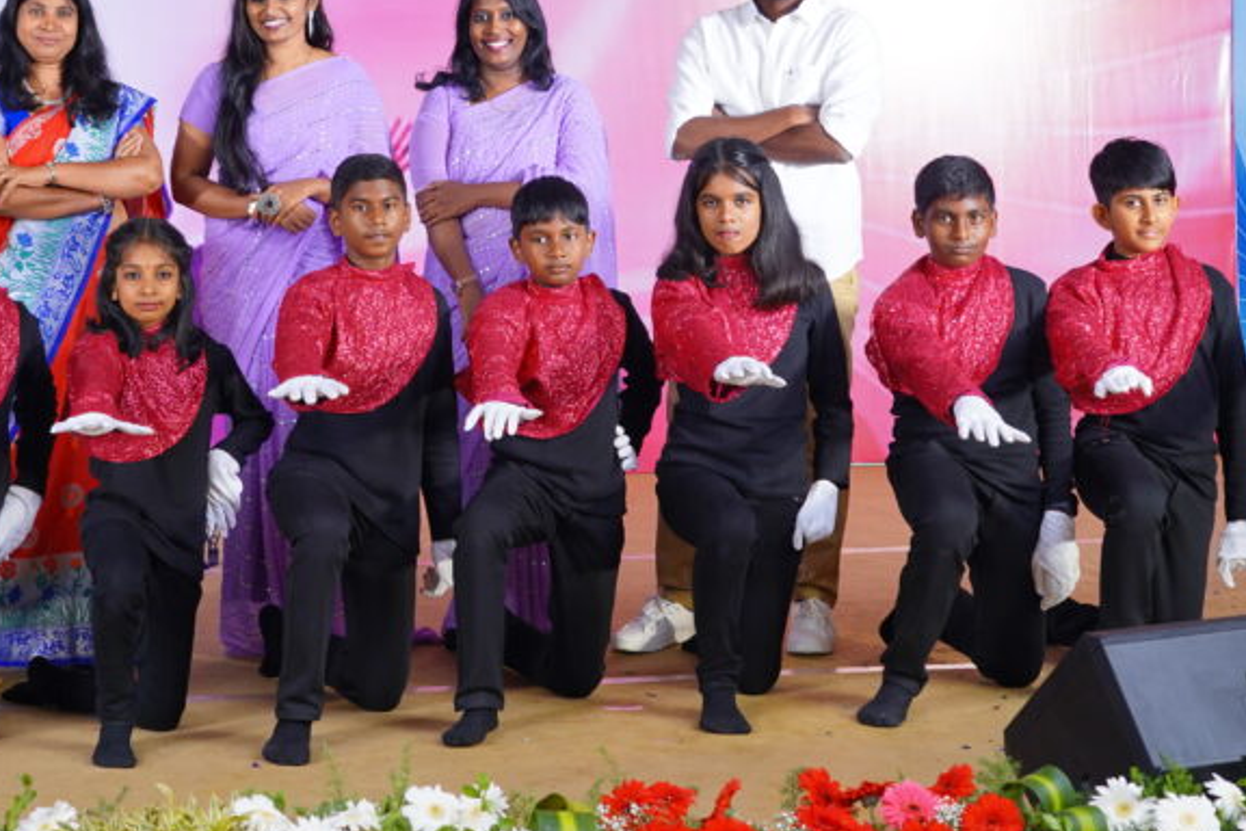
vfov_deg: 14.2
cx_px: 383
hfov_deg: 21.1
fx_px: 3322
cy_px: 144
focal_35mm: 96
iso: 320
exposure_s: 1/125
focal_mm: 54
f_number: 4.5
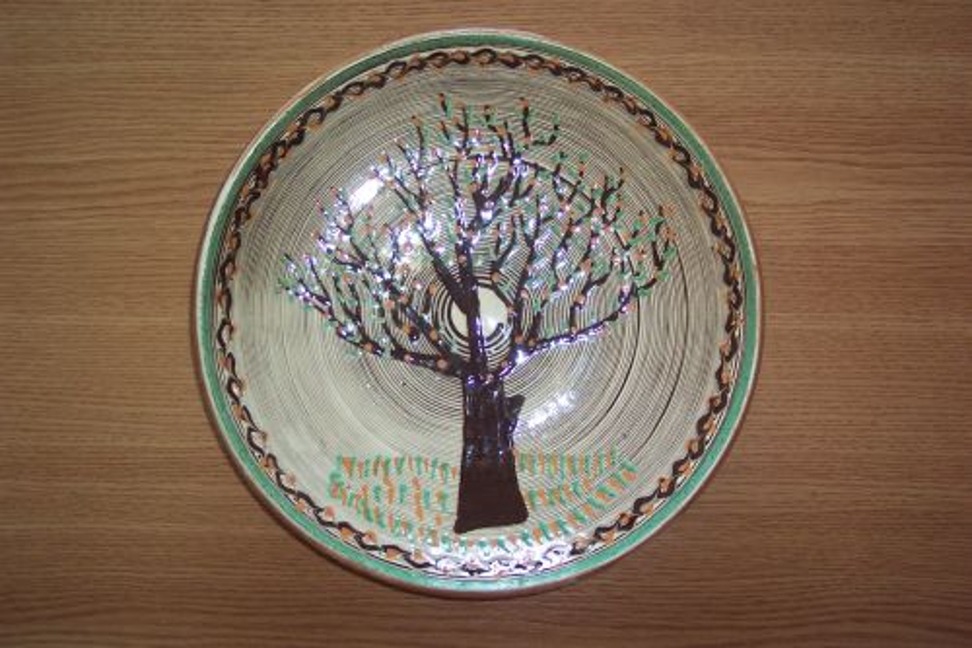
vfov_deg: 35.0
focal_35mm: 38
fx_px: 1026
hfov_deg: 50.7
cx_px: 486
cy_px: 324
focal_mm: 8
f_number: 2.8
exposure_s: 1/30
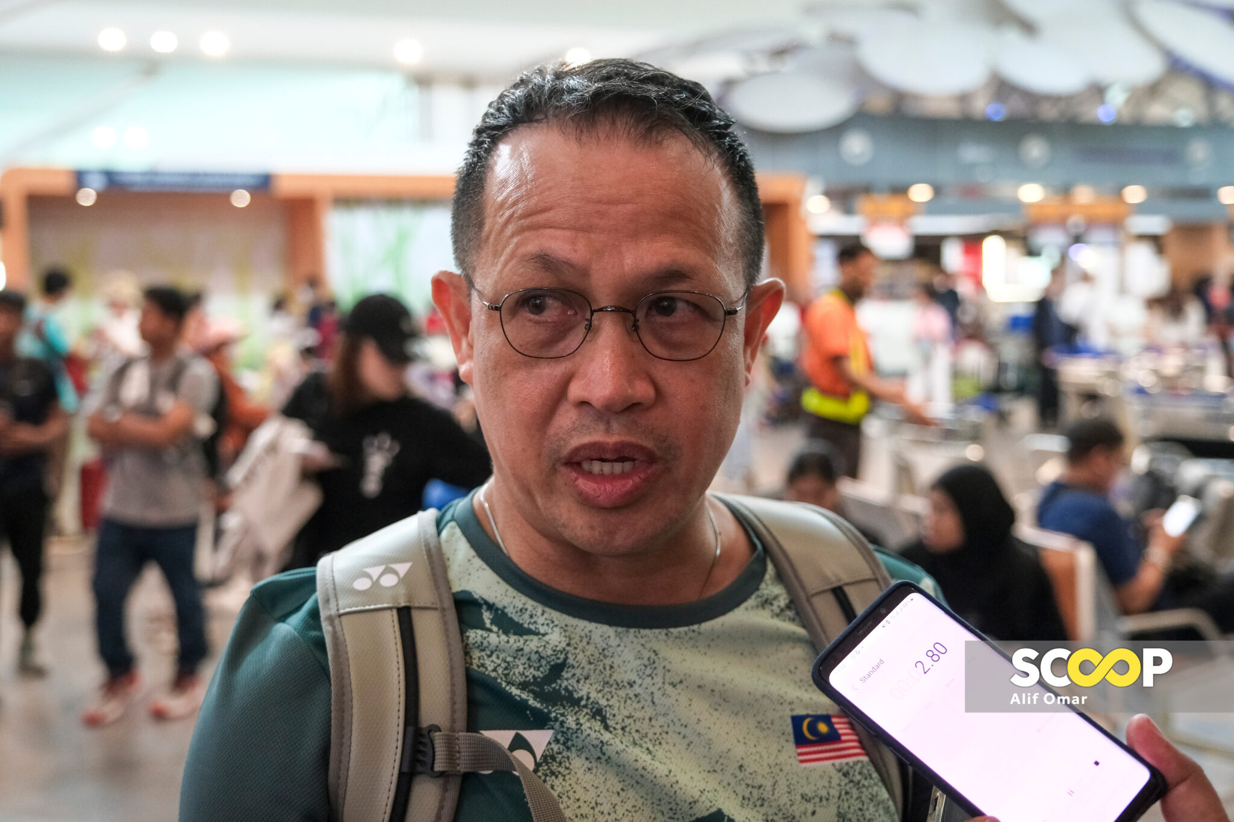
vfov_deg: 32.6
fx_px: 1405
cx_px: 617
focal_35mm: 41
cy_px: 411
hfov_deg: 47.4
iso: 2500
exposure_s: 1/160
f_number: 2.8
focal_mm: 27.4
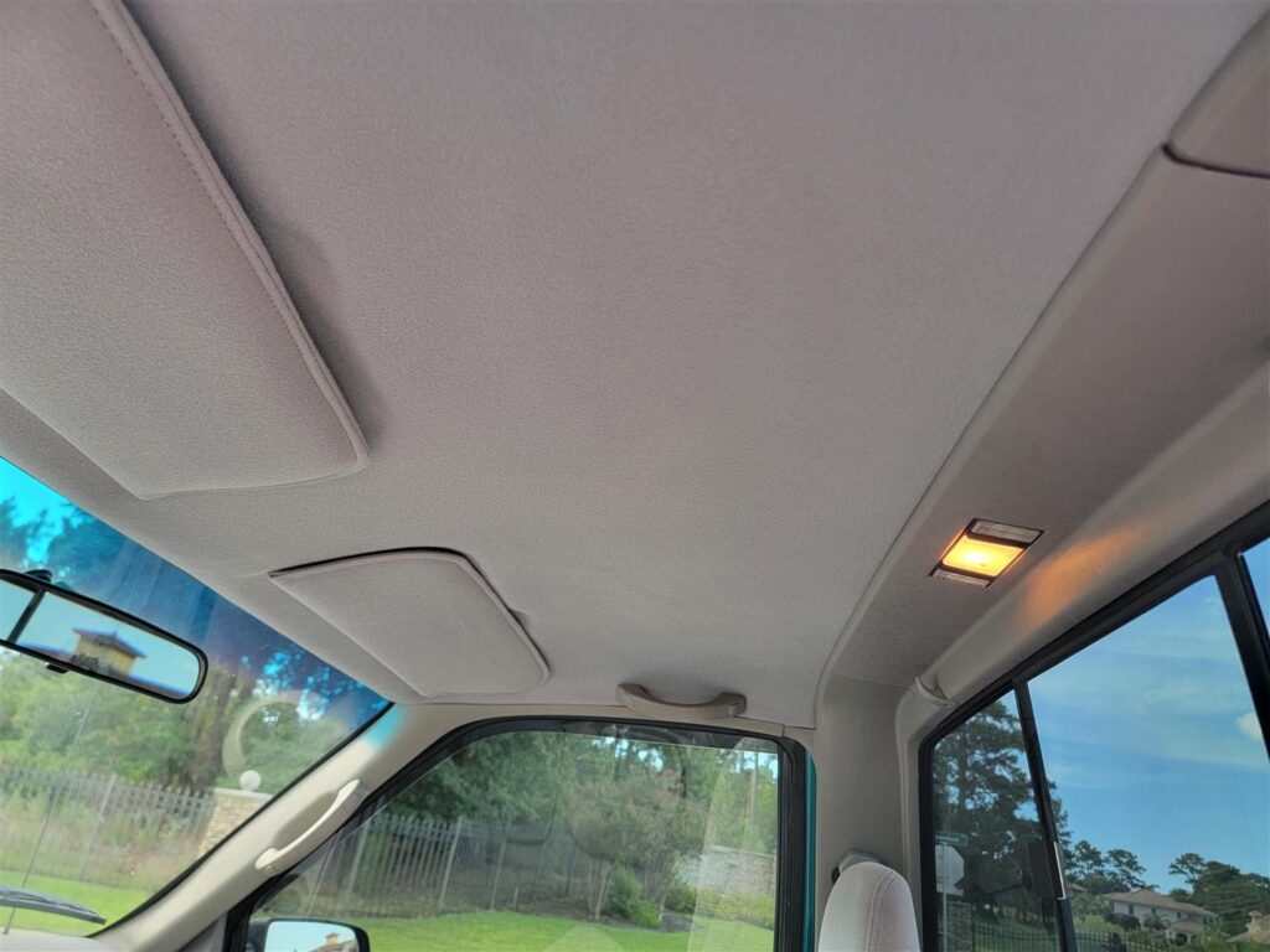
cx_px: 635
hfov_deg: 71.6
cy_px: 476
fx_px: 881
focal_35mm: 24
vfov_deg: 56.8
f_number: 1.8
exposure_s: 1/120
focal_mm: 6.7
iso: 160
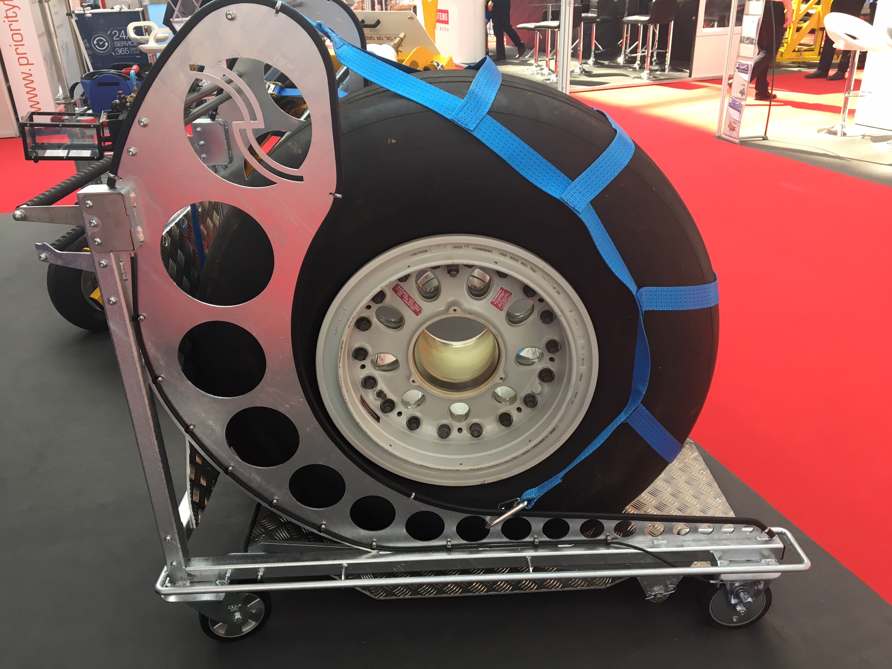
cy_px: 334
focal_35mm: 29
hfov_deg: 61.7
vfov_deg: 48.2
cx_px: 446
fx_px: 747
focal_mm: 4.15
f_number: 2.2
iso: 25
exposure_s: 1/33
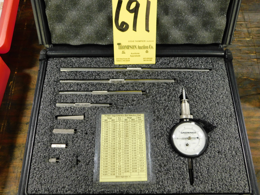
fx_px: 225
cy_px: 98
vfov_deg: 46.8
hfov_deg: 60.0
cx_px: 130
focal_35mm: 30
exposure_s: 1/25
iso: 400
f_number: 3.2
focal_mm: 5.3
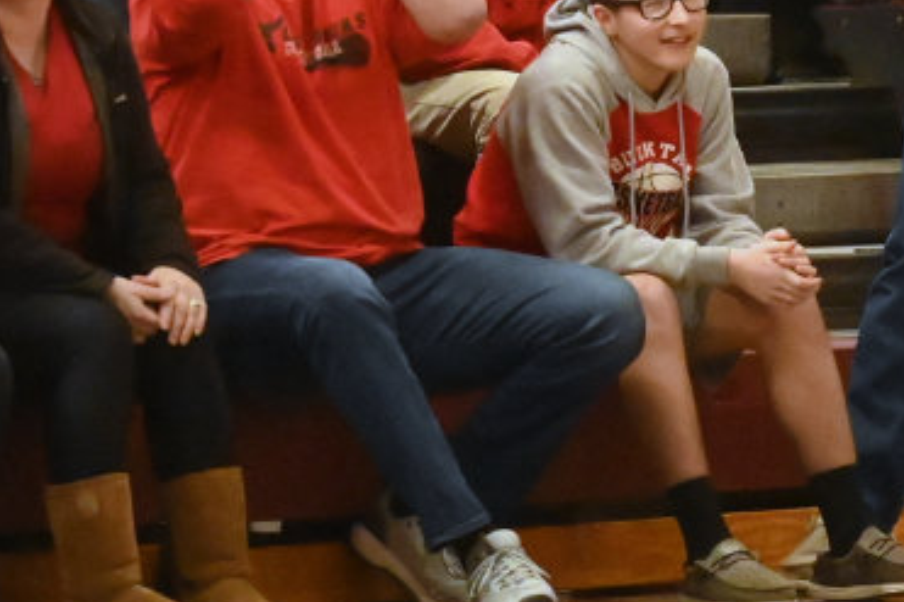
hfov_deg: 3.4
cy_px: -191
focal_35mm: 607
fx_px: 15235
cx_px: 1062
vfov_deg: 2.3
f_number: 2.8
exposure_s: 1/1250
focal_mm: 150
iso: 20000
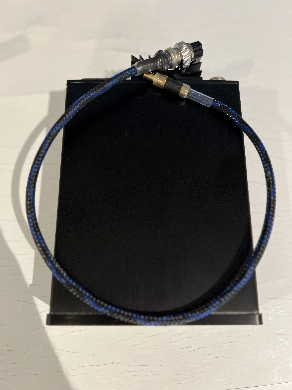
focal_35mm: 26
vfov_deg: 67.3
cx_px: 146
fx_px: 292
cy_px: 195
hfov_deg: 53.1
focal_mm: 5.7
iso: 400
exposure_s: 1/40
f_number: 1.5
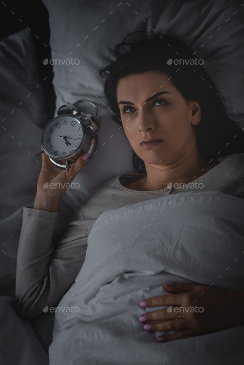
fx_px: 508
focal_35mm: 50
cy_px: 182
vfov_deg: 39.6
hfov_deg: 27.0
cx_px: 122
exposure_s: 1/200
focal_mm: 50
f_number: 3.2
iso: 250
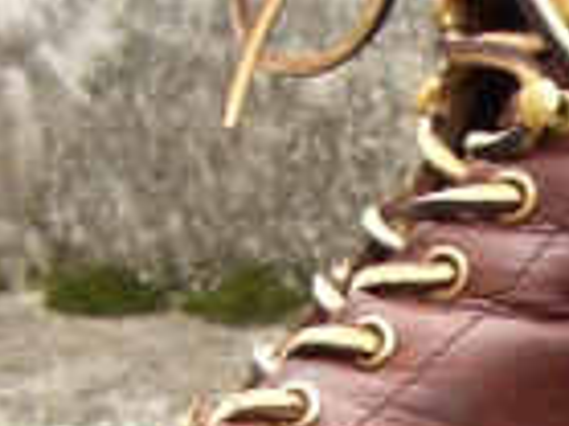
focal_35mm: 175
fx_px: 2874
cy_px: 553
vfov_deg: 8.4
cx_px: 680
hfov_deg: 11.1
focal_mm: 6.2
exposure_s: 1/200
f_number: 2.7
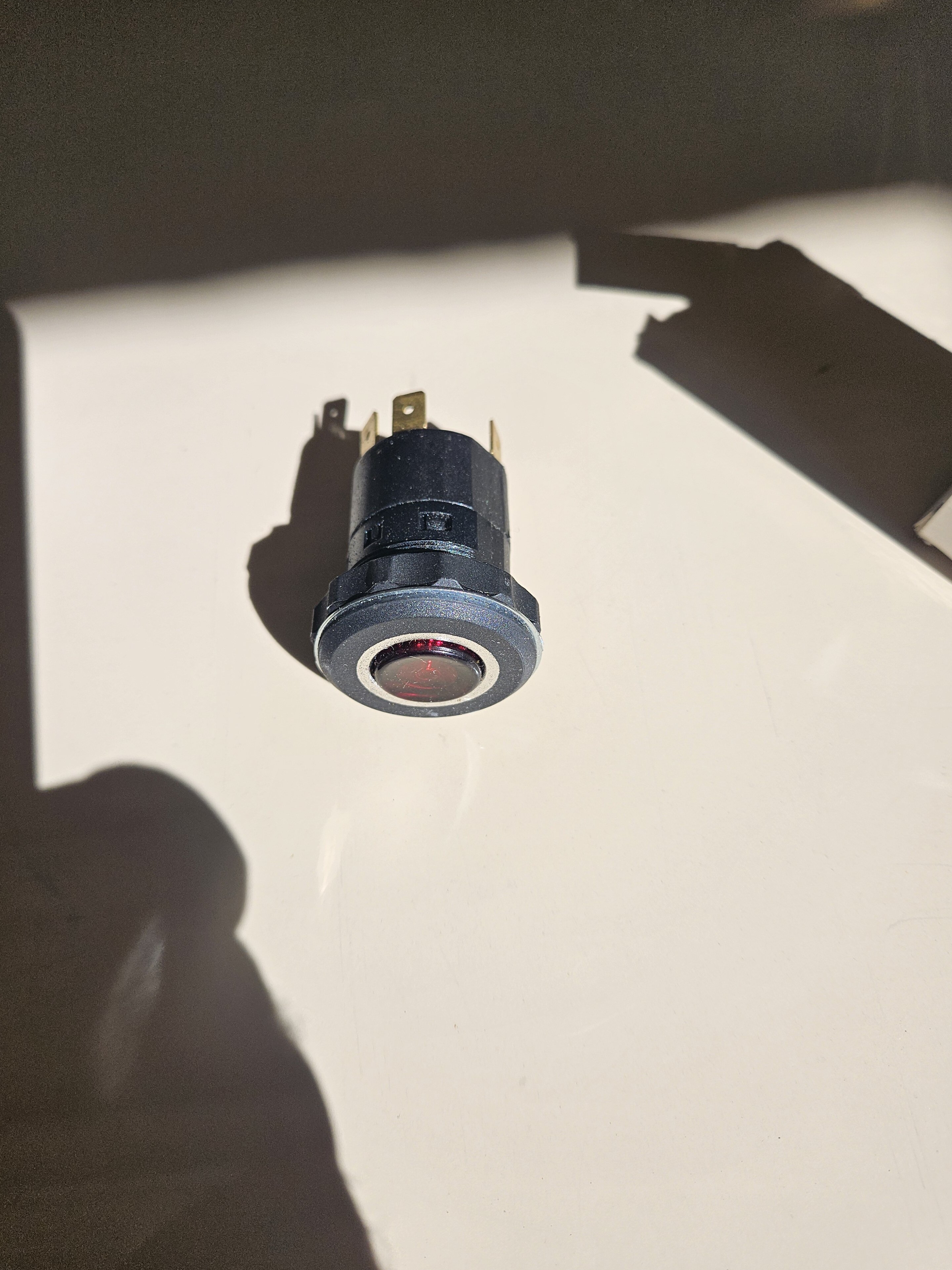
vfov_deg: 71.6
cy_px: 638
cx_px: 465
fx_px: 880
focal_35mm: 24
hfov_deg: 56.8
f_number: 1.8
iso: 25
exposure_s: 1/2701
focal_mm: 5.4
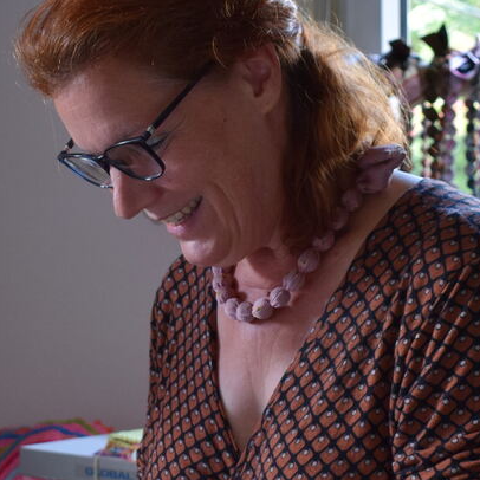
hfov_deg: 15.9
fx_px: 1714
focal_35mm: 109
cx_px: 213
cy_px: 368
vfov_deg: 15.9
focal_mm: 29
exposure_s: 1/60
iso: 560
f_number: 4.2
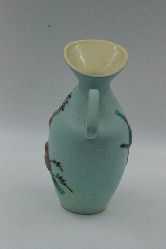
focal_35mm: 72
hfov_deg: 19.0
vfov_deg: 28.0
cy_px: 124
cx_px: 83
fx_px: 496
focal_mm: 48
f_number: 14
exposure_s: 1/800
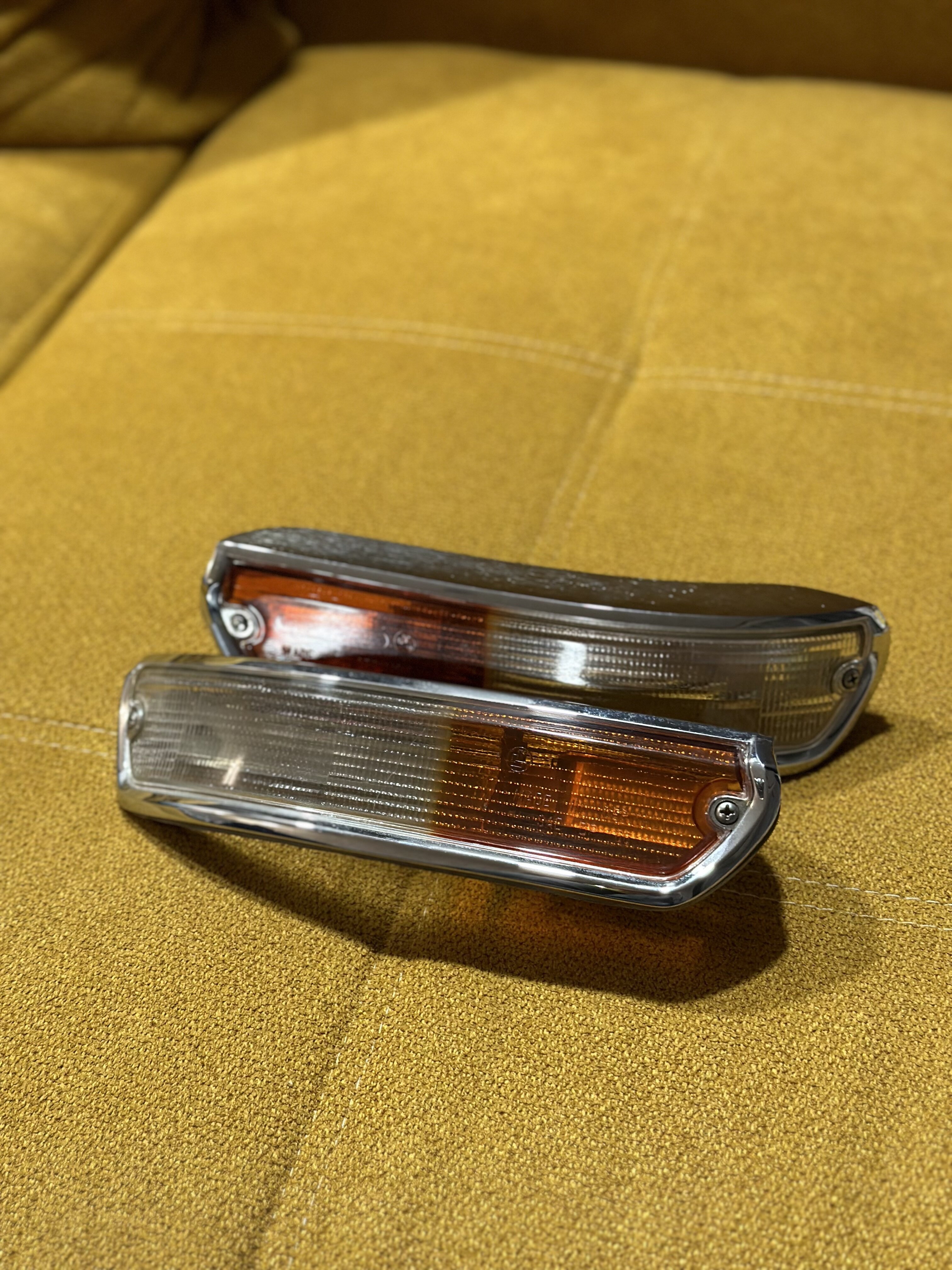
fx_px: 1760
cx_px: 476
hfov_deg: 30.3
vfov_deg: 39.7
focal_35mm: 48
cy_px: 635
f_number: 1.78
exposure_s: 1/33
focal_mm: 6.86
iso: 250
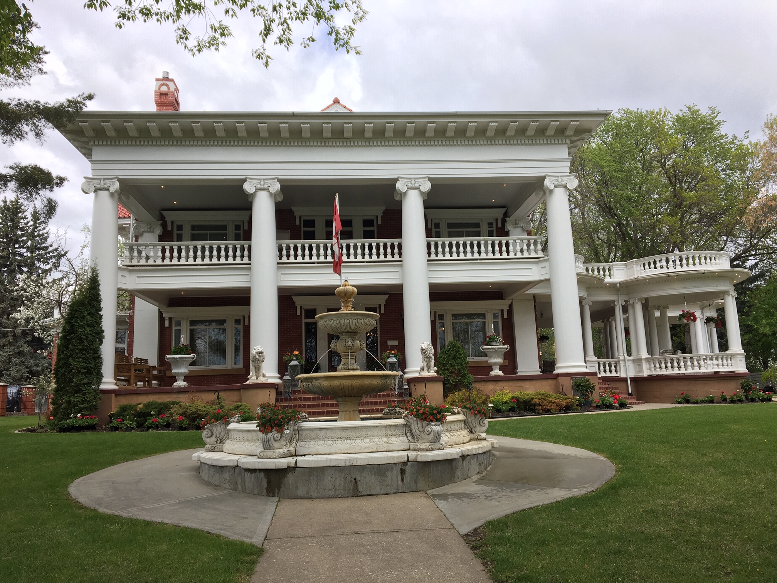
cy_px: 292
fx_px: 651
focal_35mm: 29
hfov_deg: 61.7
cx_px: 388
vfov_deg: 48.2
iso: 25
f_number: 2.2
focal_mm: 4.15
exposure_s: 1/699
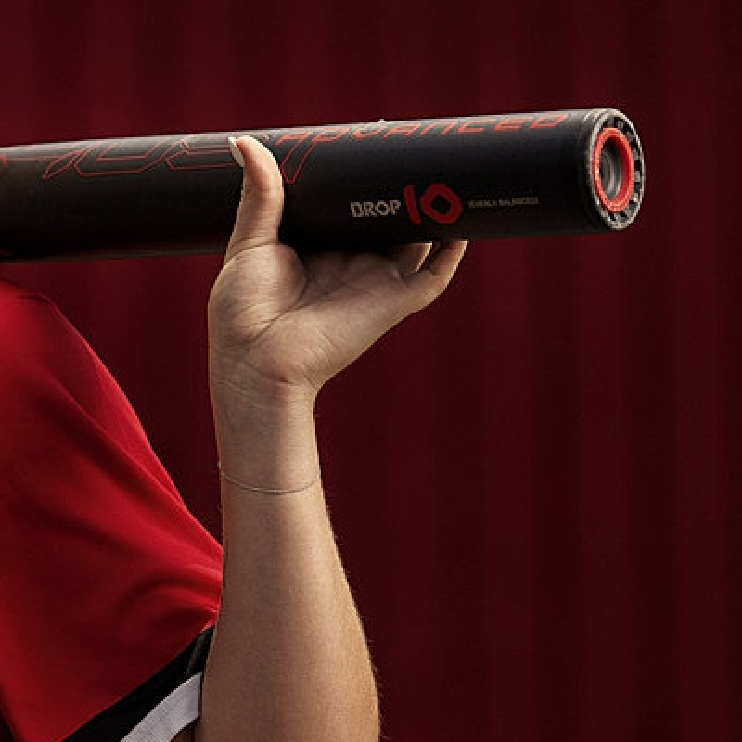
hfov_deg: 5.2
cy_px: 358
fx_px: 8124
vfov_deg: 5.2
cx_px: -547
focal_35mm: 335
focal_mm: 105
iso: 50
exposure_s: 1/3200
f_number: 1.8
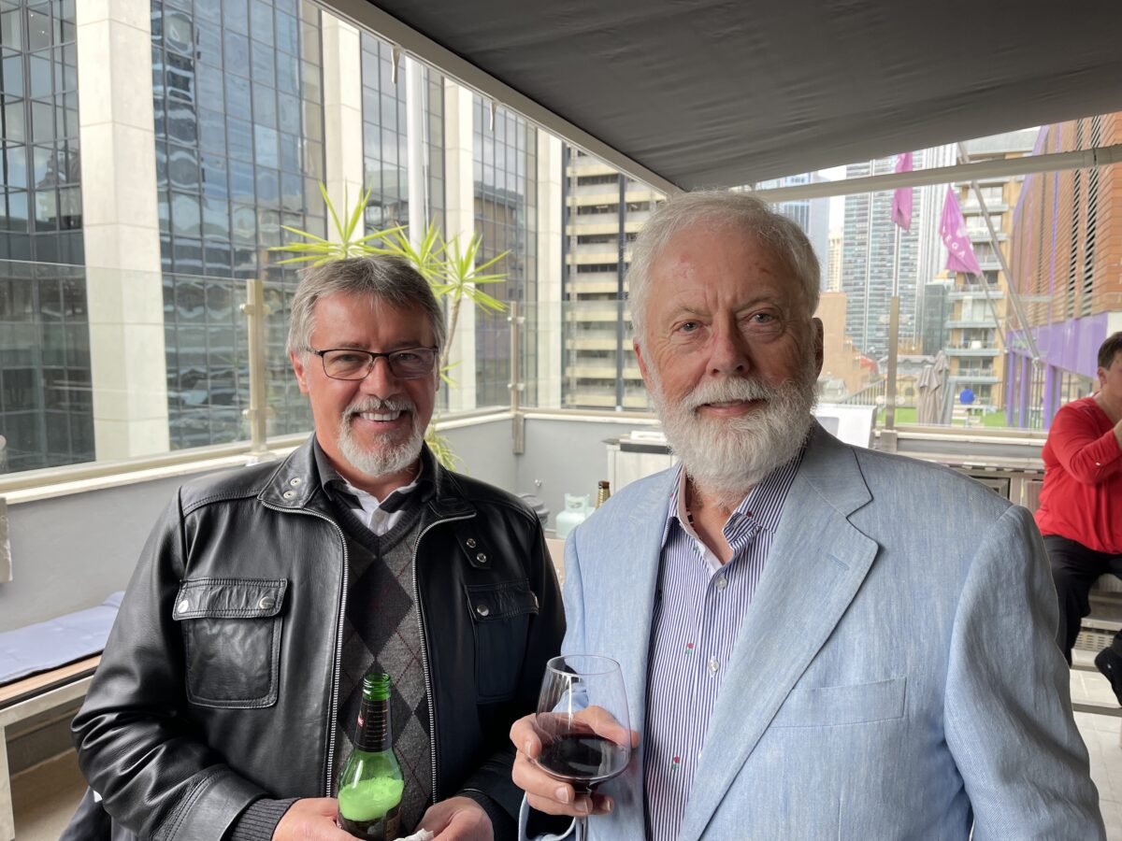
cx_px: 561
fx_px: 843
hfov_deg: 67.3
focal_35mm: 26
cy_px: 420
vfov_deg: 53.1
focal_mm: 5.1
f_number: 1.6
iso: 32
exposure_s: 1/230
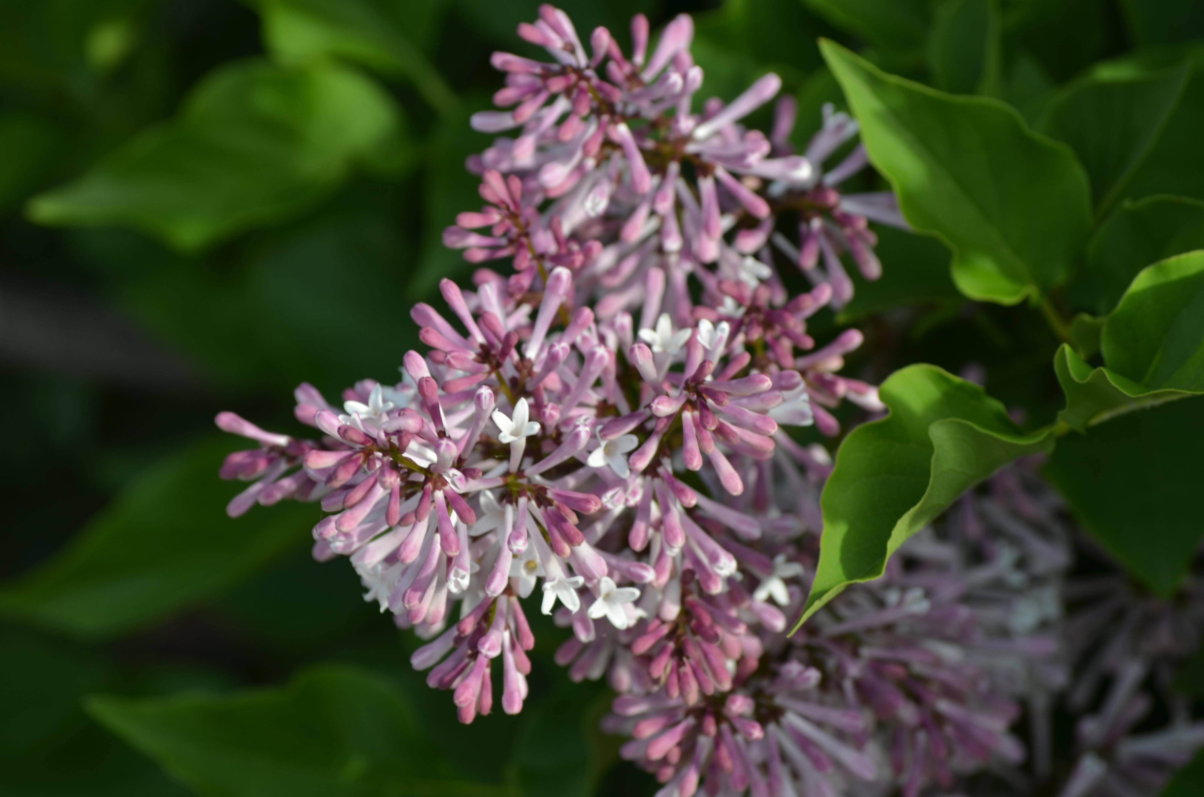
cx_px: 602
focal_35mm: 262
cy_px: 398
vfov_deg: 5.2
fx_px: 8761
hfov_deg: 7.9
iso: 100
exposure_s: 1/100
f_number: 8
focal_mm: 175
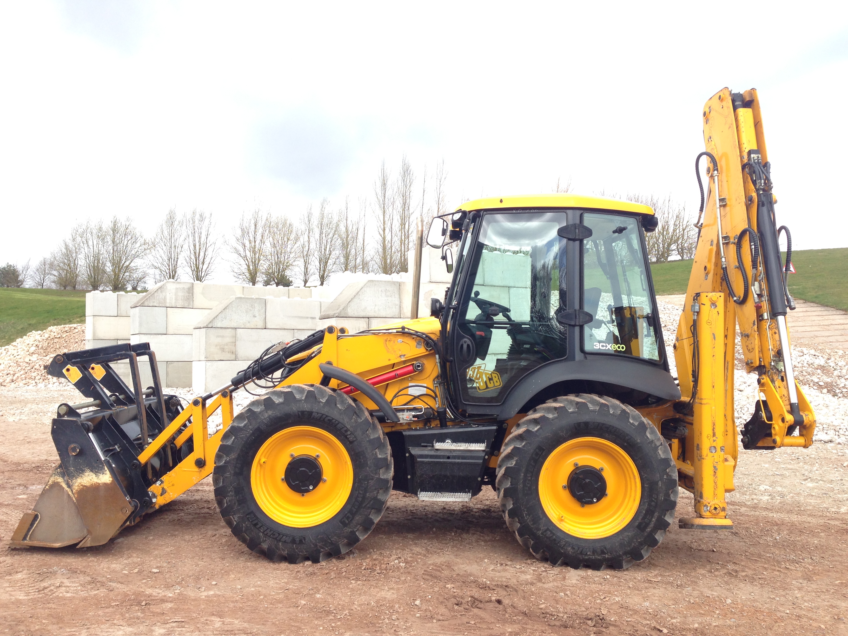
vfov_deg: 42.9
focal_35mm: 33
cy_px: 318
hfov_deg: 55.4
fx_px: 808
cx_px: 424
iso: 50
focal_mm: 4.12
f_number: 2.4
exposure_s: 1/278
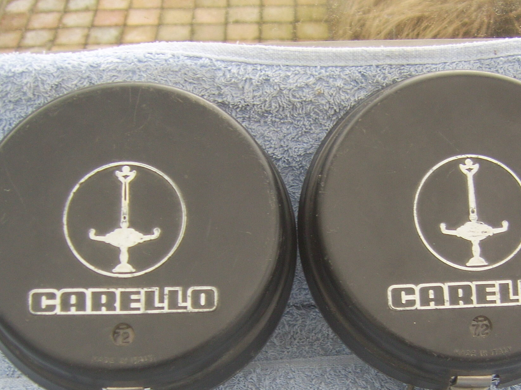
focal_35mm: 60
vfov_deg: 24.1
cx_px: 325
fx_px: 903
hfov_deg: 32.0
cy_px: 294
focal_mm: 7.8
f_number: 2.8
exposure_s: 1/60
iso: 50
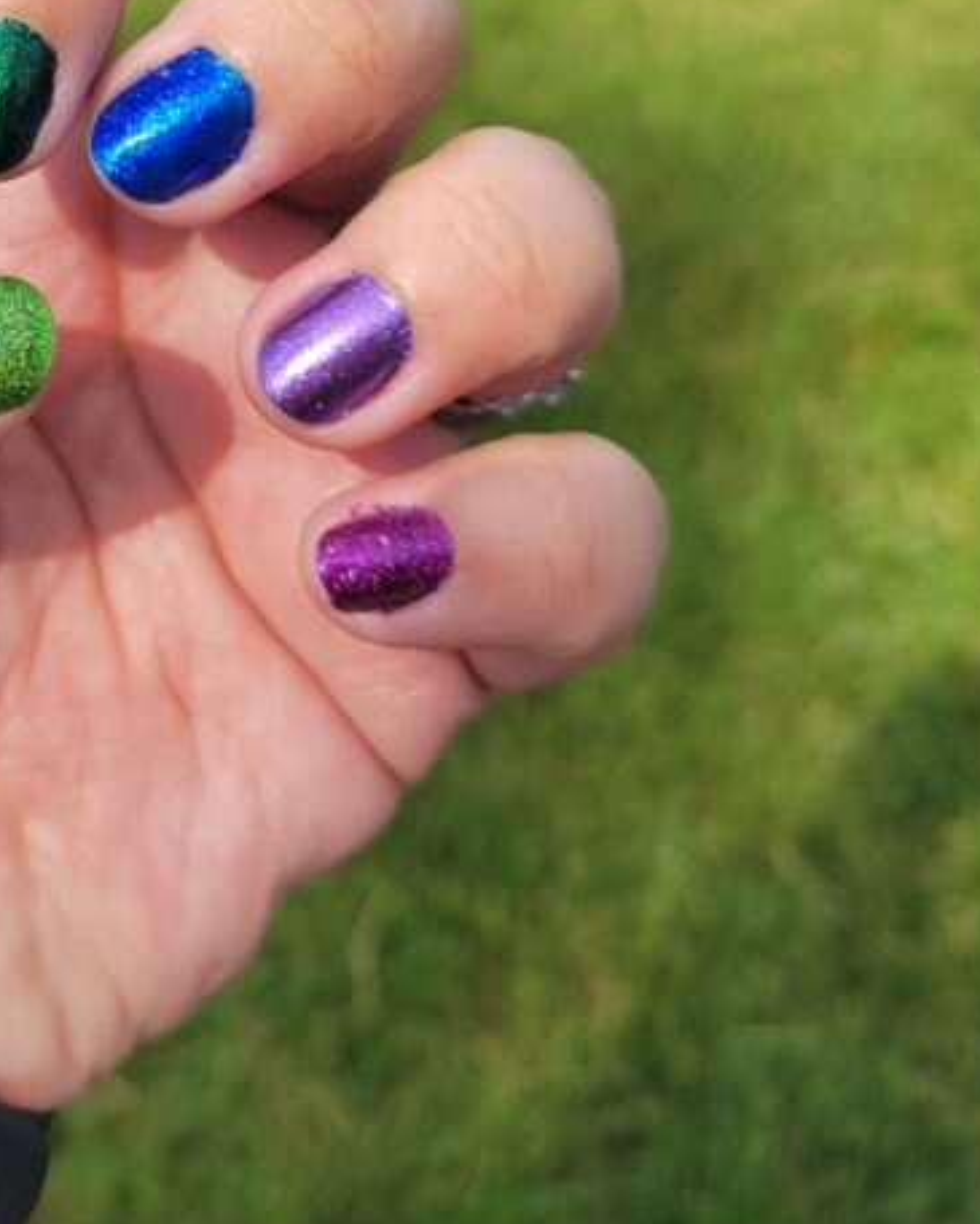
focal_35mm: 57
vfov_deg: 31.8
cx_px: 158
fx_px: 2066
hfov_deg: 26.1
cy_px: 180
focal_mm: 5.4
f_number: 1.8
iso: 40
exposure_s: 1/2038
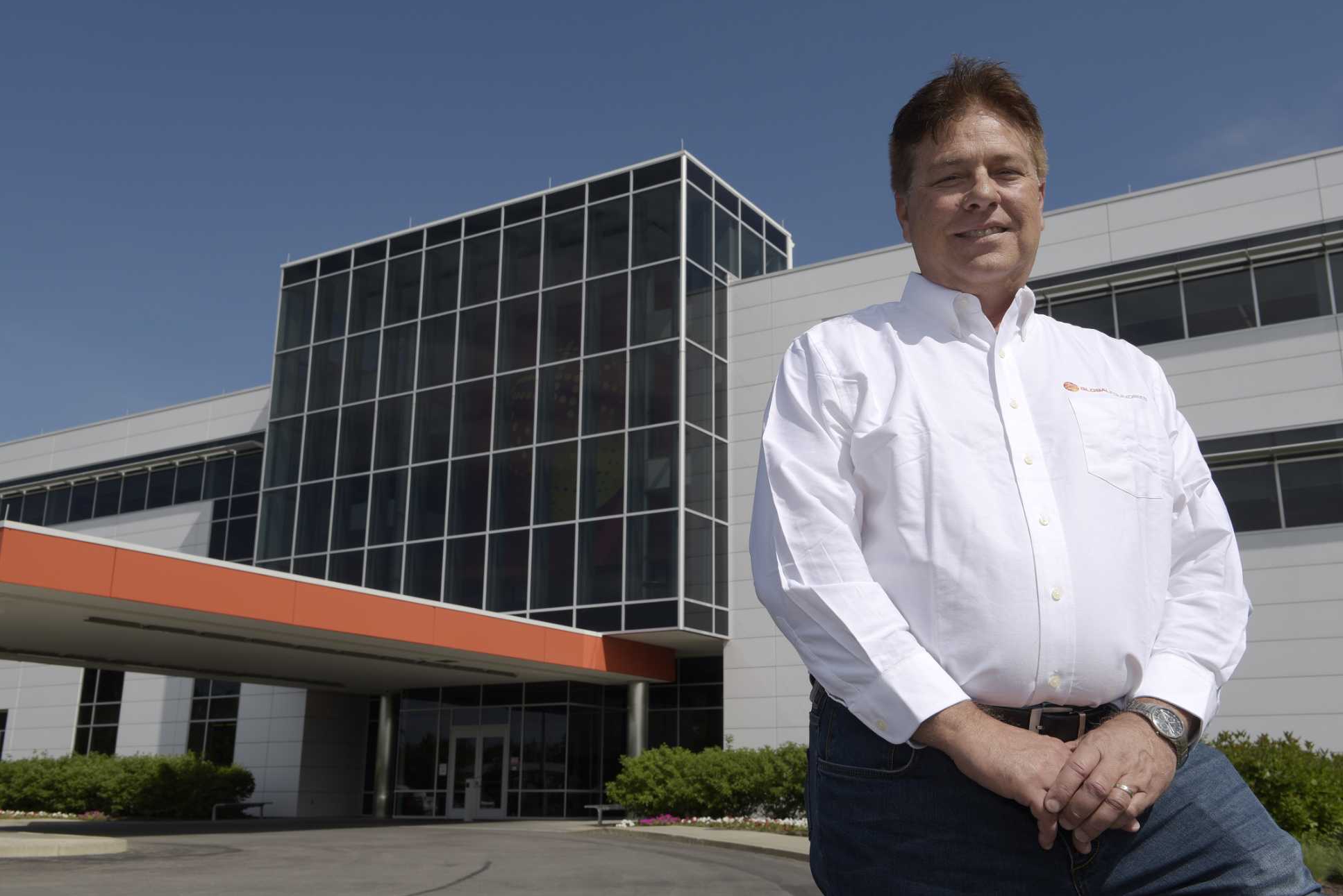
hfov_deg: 53.1
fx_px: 1343
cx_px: 688
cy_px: 428
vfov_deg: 36.9
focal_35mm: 36
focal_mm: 34
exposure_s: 1/200
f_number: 11
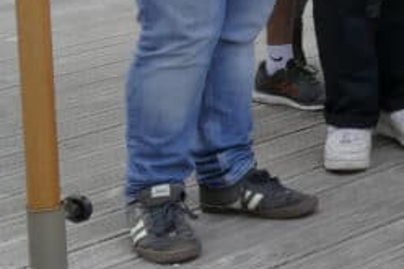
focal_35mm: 131
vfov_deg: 10.1
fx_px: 1469
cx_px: 968
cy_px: -136
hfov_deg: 12.4
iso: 125
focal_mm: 9.12
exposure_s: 1/100
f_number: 8
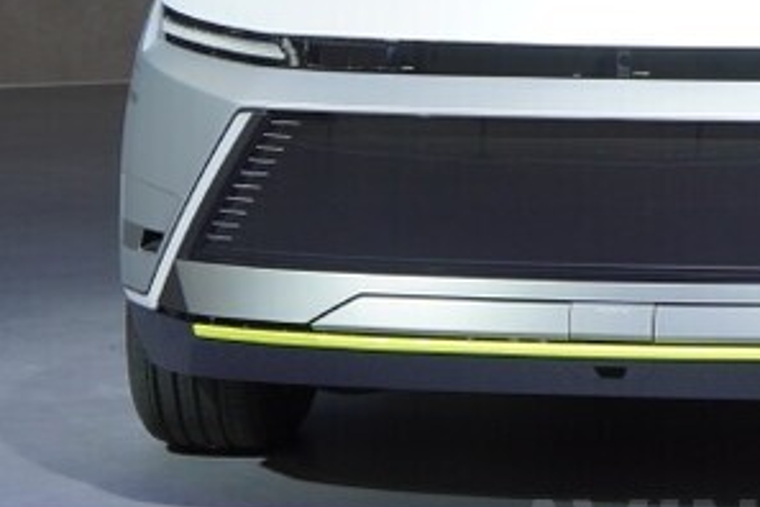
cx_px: 757
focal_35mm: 194
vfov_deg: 7.0
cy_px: -196
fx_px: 4095
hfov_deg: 10.5
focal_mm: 40
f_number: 4
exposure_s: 1/90
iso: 160
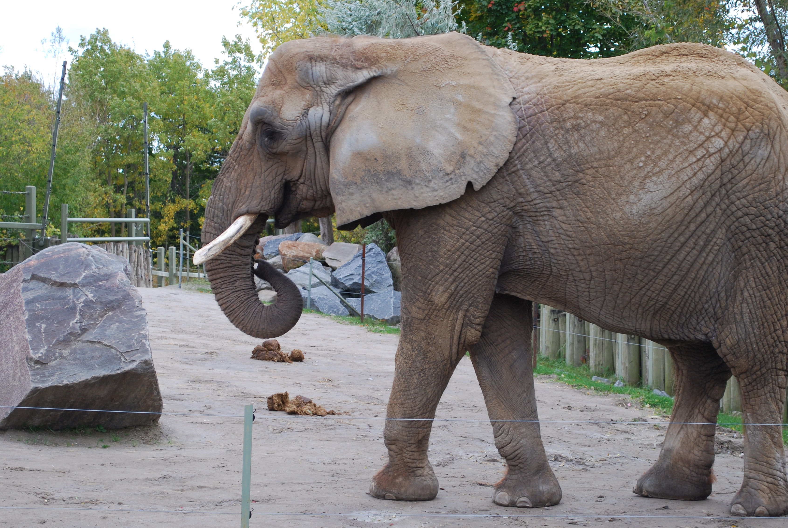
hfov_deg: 26.1
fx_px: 1700
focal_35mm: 78
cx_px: 448
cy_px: 256
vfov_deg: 17.6
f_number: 5.6
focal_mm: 45
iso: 160
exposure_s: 1/125
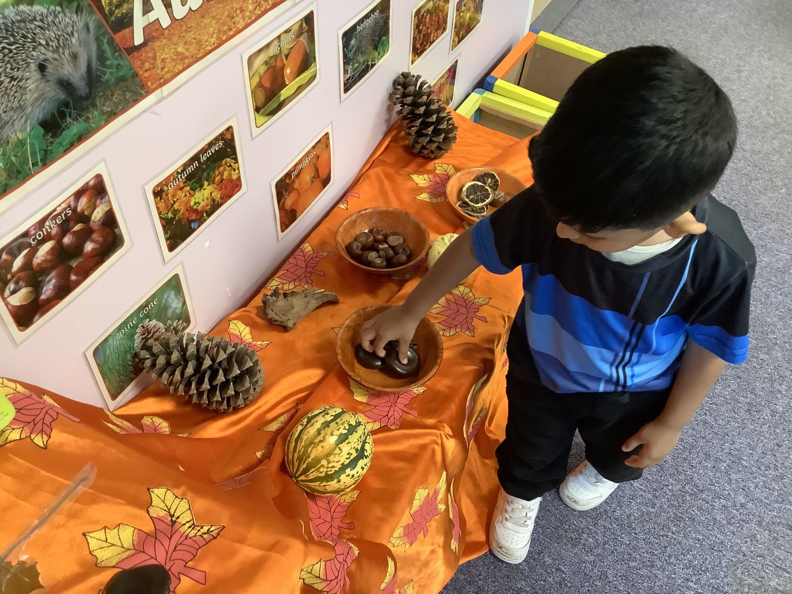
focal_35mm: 31
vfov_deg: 45.4
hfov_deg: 58.4
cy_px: 297
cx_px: 396
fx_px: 709
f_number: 2.4
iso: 320
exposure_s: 1/33
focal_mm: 3.3
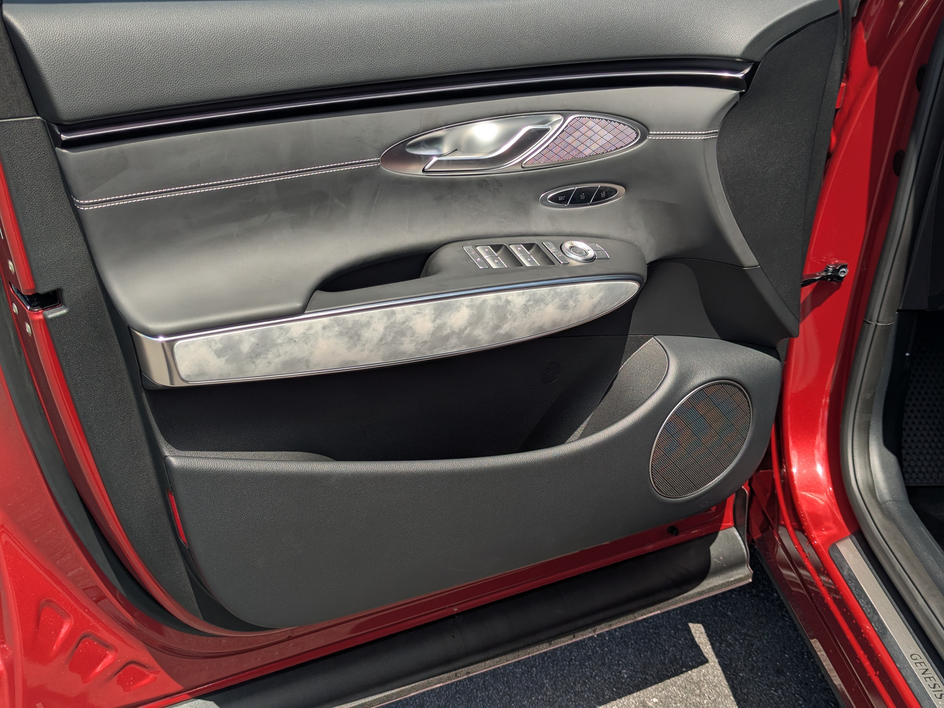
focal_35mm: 48
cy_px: 354
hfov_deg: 39.7
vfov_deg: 30.3
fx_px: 1309
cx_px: 472
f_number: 1.85
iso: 53
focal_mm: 6.81
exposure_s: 1/1616
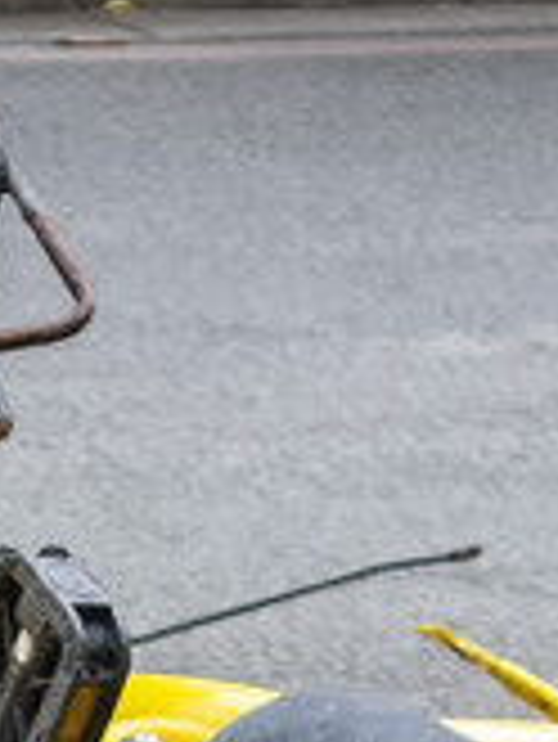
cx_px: -86
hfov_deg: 5.1
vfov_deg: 6.4
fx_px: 6289
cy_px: 1790
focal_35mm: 293
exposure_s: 1/30
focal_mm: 15.45
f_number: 3.2
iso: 200
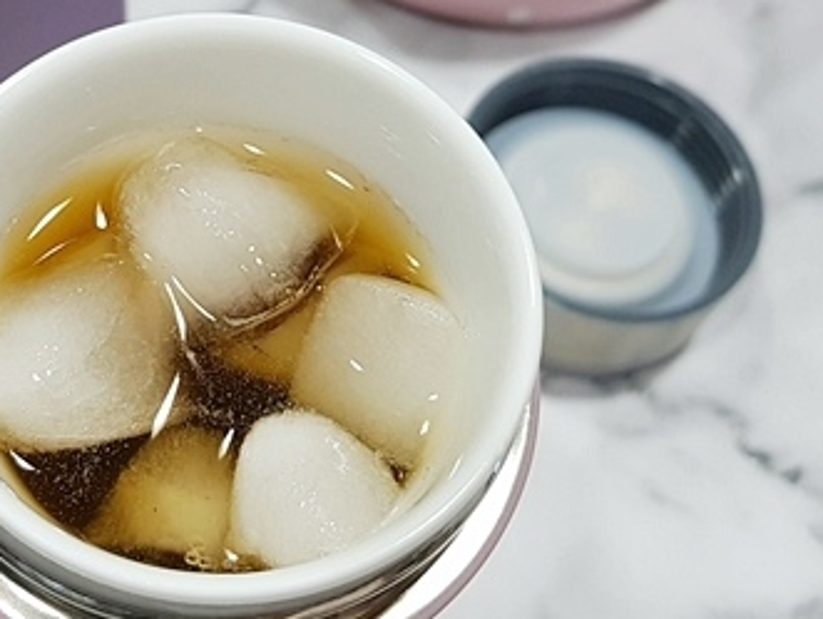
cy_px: 231
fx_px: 1214
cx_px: 194
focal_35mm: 51
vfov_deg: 28.5
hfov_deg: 36.5
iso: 125
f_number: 1.7
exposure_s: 1/60
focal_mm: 4.3
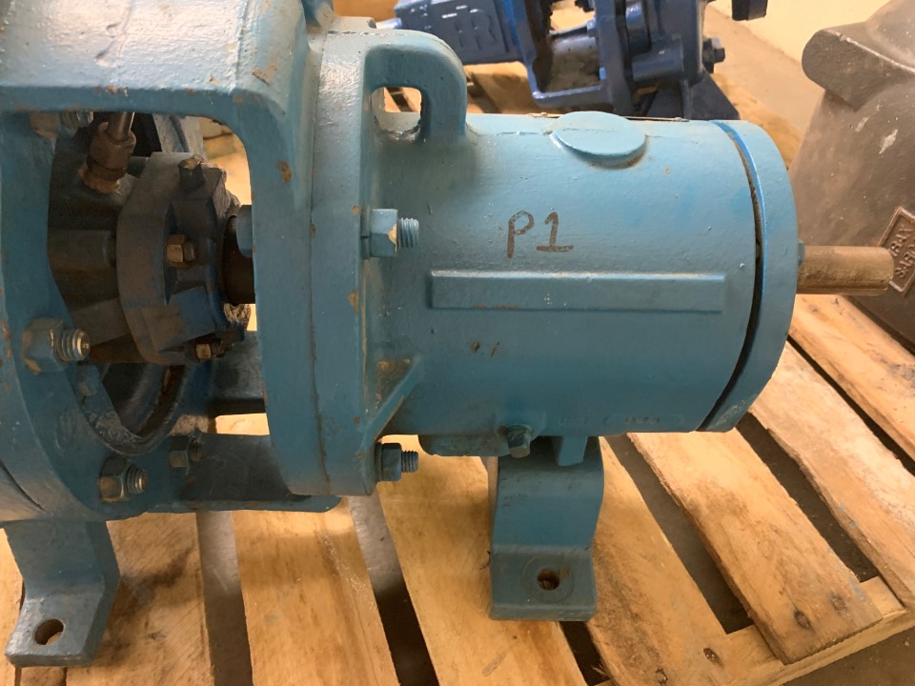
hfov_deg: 67.3
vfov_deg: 53.1
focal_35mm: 26
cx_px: 458
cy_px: 343
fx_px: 687
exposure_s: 1/30
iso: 500
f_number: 1.8
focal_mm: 4.25
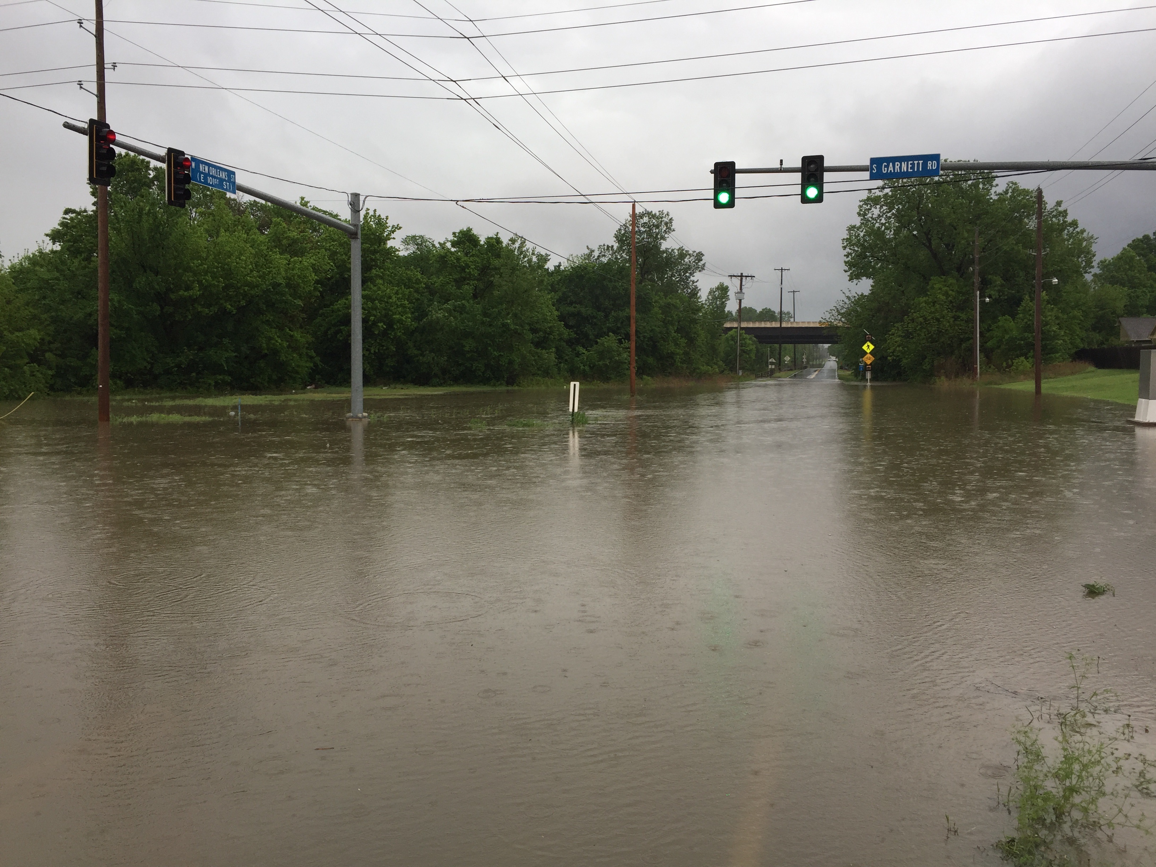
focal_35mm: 29
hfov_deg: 61.7
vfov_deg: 48.2
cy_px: 434
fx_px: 968
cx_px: 578
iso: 32
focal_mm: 4.15
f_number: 2.2
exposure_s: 1/133
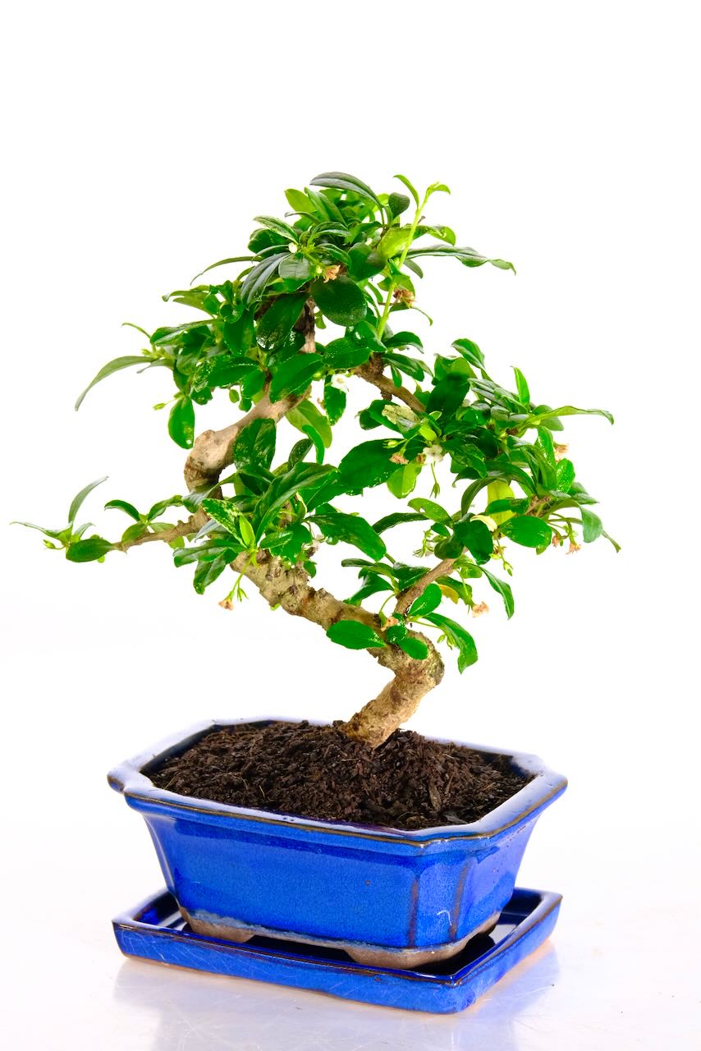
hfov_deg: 10.6
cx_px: 350
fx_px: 3766
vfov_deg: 15.9
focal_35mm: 129
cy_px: 526
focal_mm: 86
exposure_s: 1/15
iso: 2500
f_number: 10
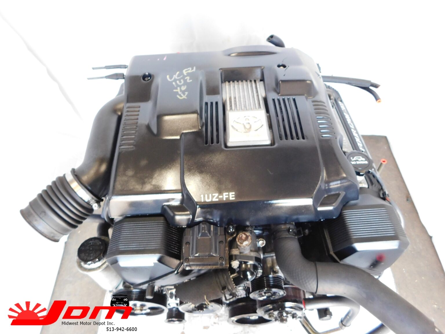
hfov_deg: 73.9
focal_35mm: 23
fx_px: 296
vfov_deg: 58.9
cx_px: 222
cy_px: 167
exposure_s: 1/25
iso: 400
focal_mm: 4
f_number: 3
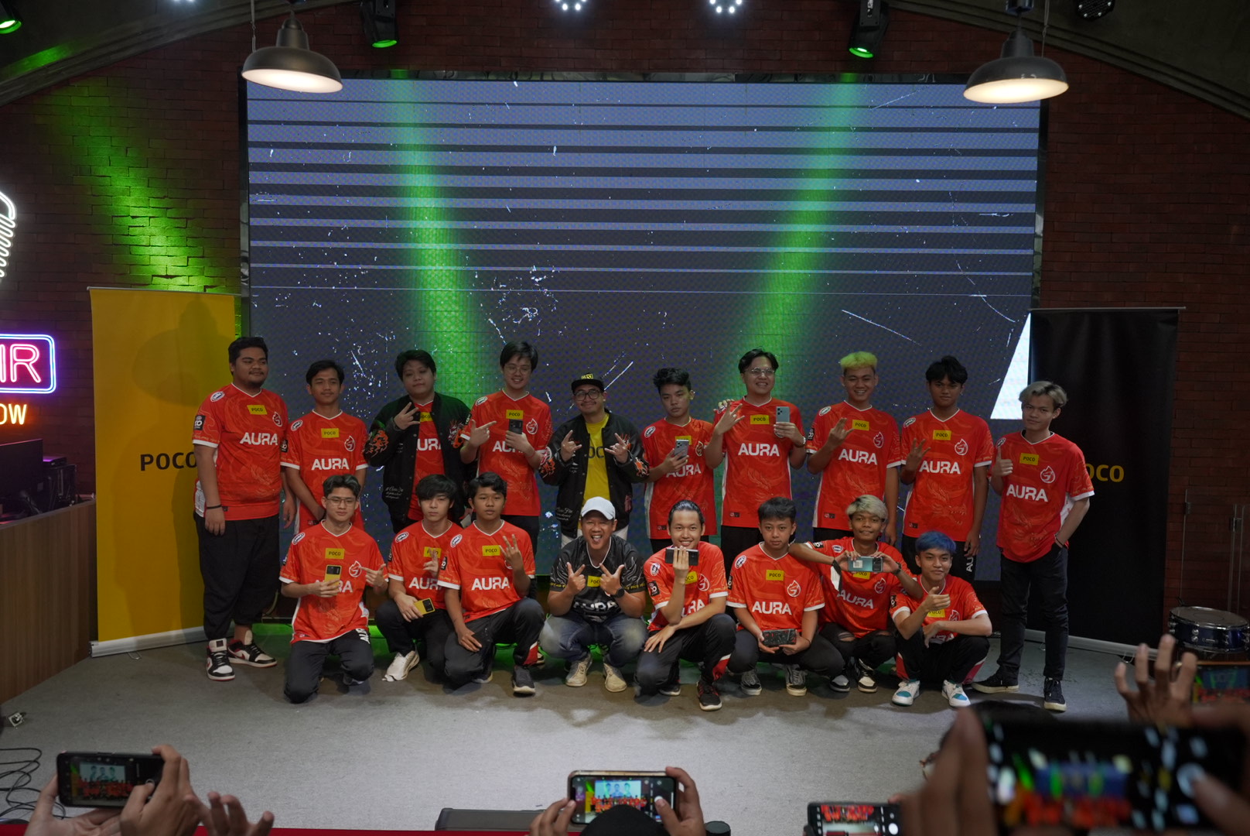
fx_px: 1042
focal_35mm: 30
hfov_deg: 61.9
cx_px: 625
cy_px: 418
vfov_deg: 43.7
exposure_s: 1/100
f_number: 5
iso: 3200
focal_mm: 30
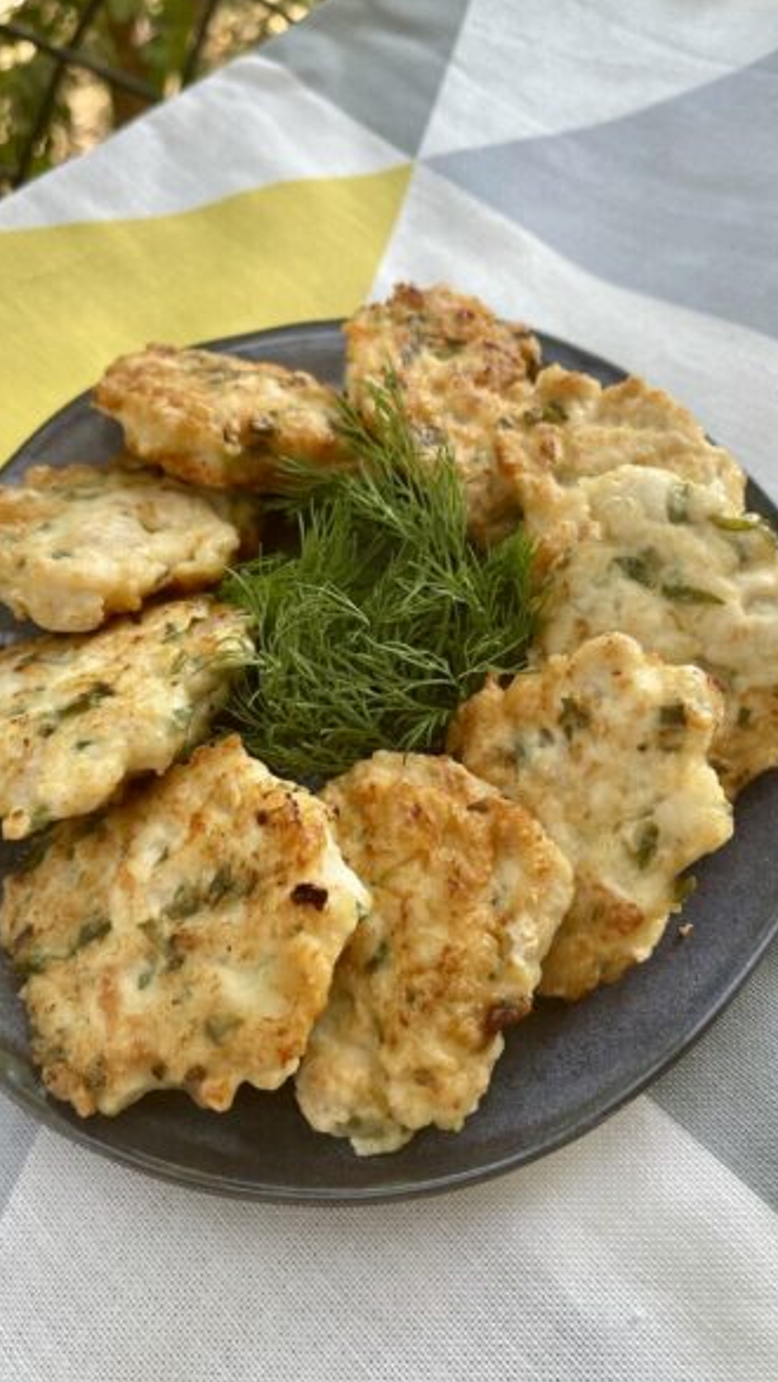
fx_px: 1063
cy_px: 700
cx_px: 375
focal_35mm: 29
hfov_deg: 40.2
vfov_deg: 66.0
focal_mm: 5.1
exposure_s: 1/121
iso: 32
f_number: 1.6
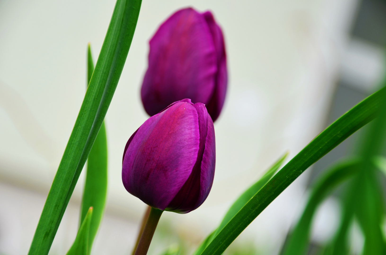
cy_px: 128
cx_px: 193
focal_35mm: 138
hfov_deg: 14.9
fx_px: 1476
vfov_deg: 9.9
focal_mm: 92
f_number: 5.6
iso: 100
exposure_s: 1/125
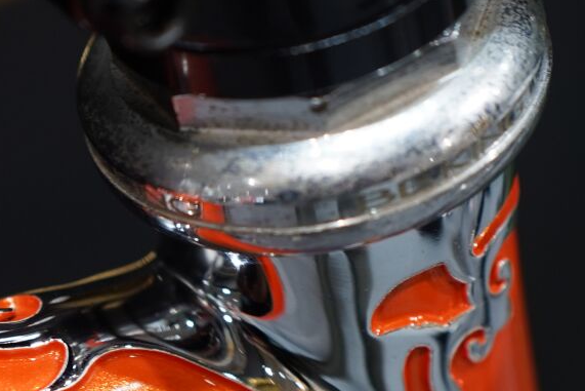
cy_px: 402
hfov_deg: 14.6
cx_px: 118
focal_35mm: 140
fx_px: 2275
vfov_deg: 9.7
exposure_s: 1/40
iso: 400
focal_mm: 40
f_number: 3.5
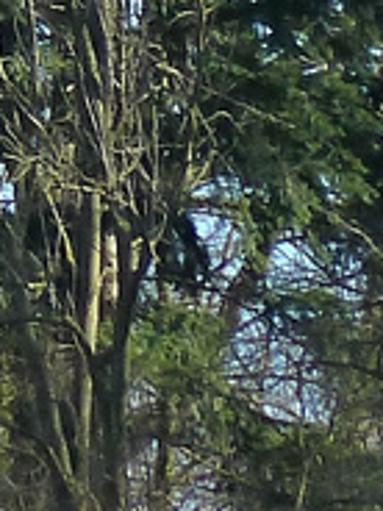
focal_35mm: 2542
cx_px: -749
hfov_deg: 0.6
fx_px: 37500
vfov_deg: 0.8
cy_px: -405
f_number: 4.9
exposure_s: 1/250
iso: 125
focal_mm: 49.2
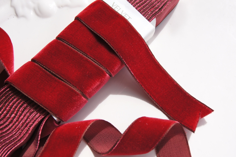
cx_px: 118
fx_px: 393
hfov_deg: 33.4
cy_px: 78
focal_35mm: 60
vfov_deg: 22.6
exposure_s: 1/160
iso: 100
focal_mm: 40
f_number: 8
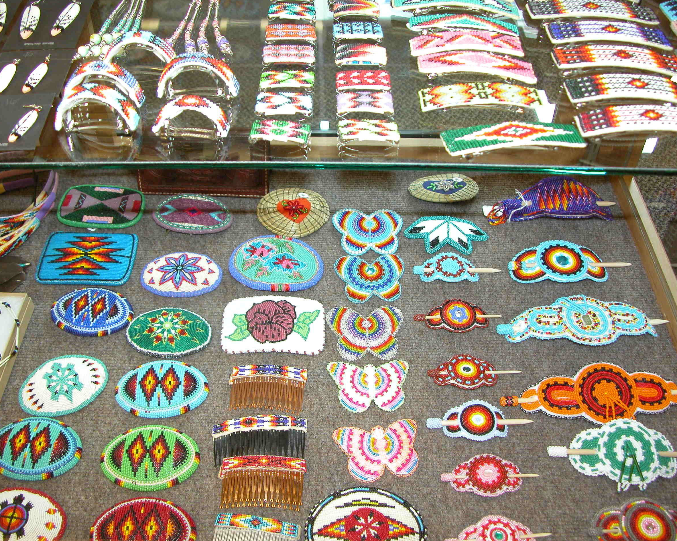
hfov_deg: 49.1
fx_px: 741
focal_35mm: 37
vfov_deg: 40.1
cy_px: 269
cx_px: 318
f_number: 2.8
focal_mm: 8.9
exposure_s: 1/30
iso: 100
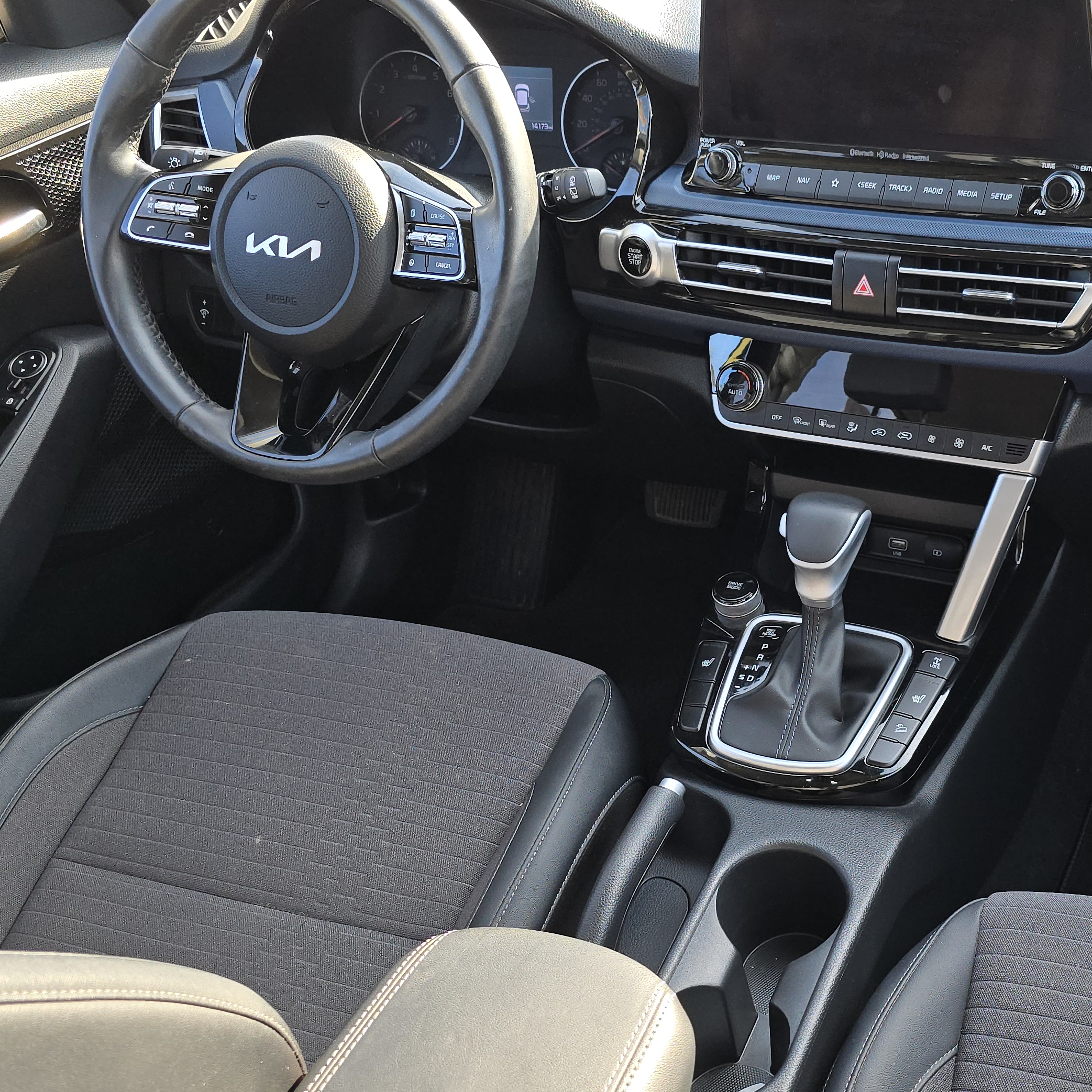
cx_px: 818
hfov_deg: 41.6
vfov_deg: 42.8
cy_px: 613
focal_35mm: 39
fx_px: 1392
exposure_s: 1/180
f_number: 1.7
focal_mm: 6.3
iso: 50
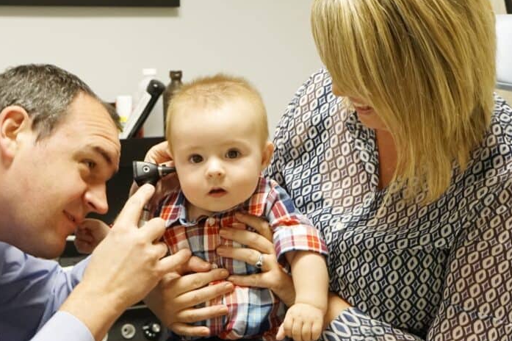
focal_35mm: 86
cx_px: 244
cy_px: 209
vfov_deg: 15.9
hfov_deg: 23.7
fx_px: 1222
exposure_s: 1/30
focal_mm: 39
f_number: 5.6
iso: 1600
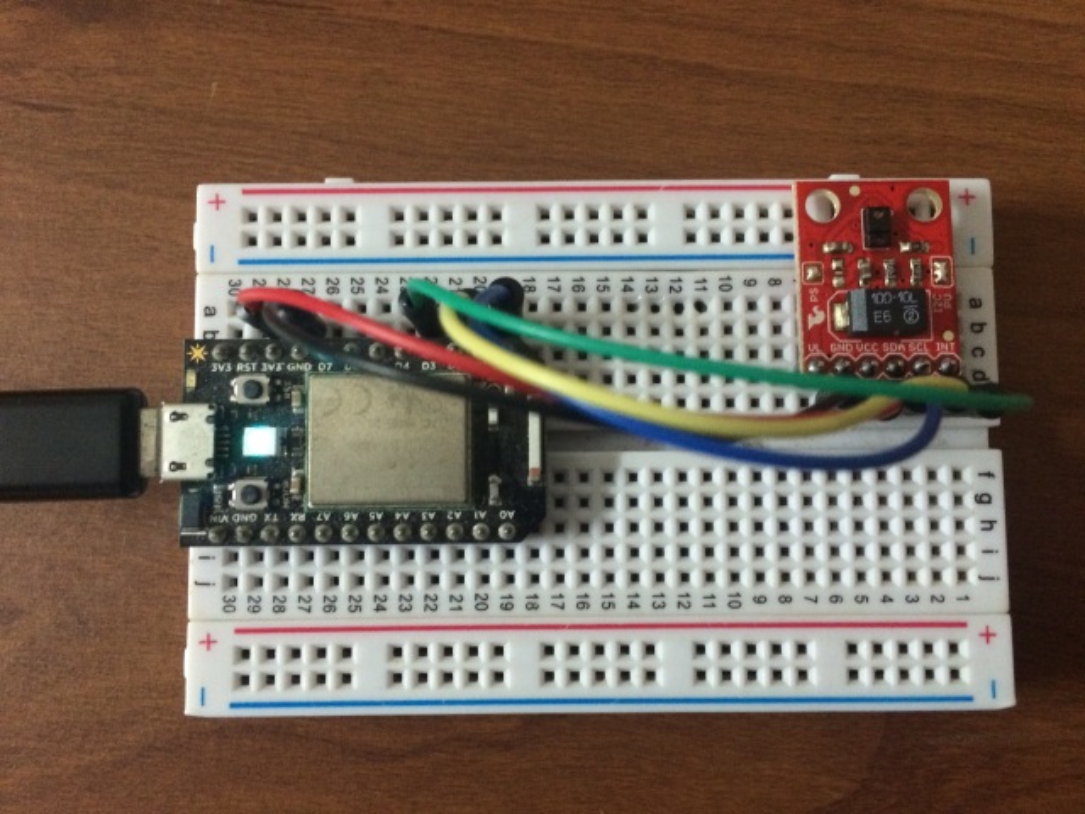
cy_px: 407
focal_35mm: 29
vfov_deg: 48.2
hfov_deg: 61.7
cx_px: 542
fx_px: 909
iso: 320
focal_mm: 4.15
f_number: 2.2
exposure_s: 1/20
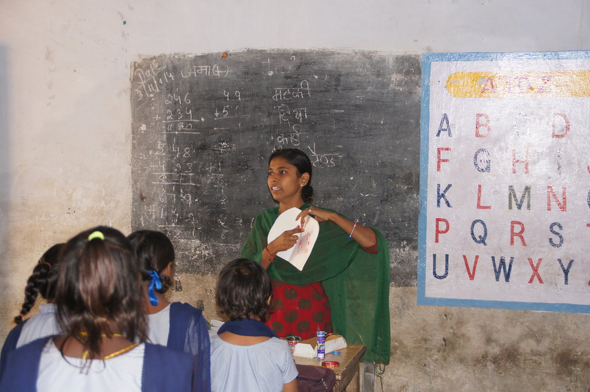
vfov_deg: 18.1
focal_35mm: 75
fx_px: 1228
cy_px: 196
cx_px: 295
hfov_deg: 27.0
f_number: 4.5
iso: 500
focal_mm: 50
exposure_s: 1/80
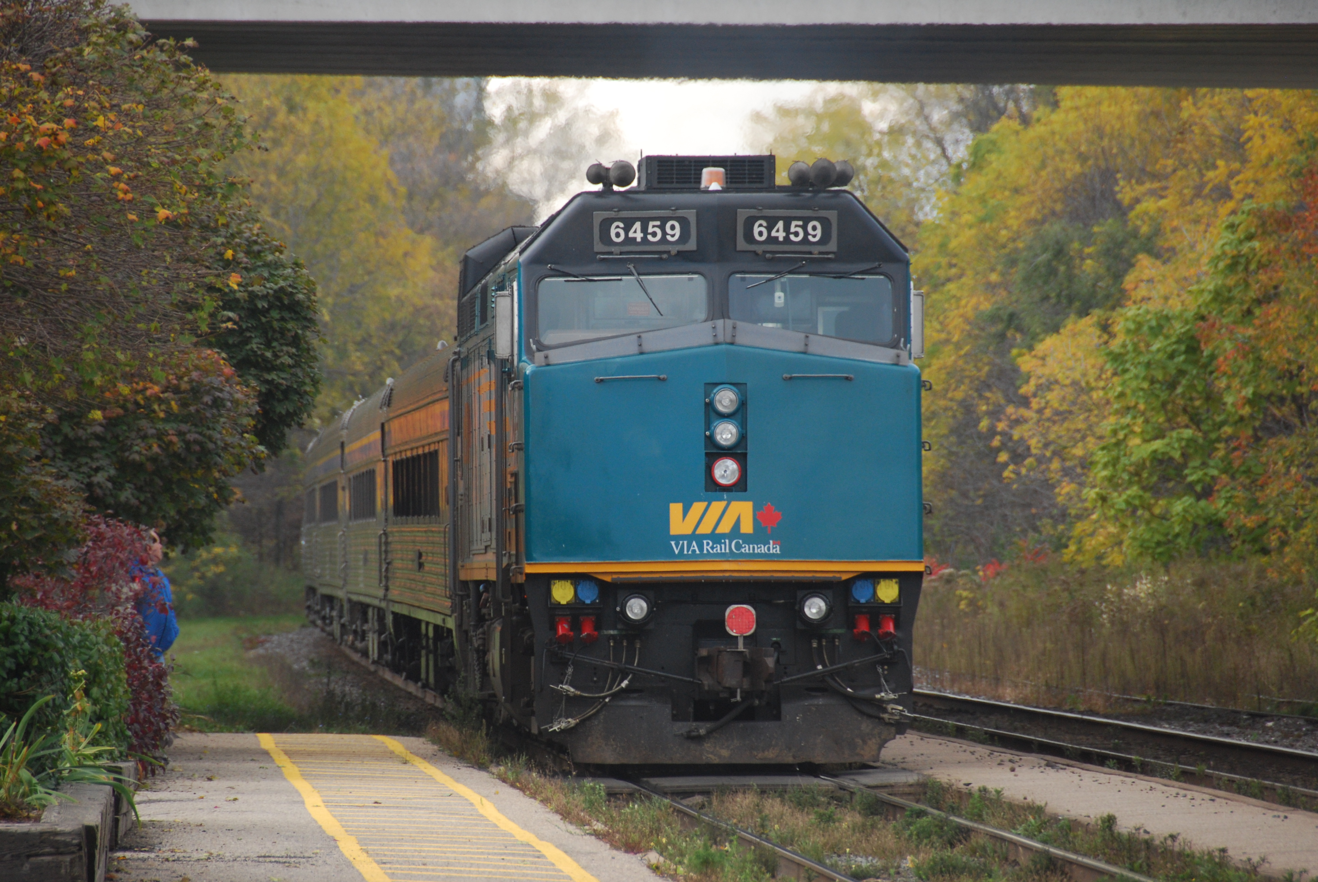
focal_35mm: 300
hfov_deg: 6.9
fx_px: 10996
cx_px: 659
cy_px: 441
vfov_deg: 4.6
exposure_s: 1/500
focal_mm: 200
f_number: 5.6
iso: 400
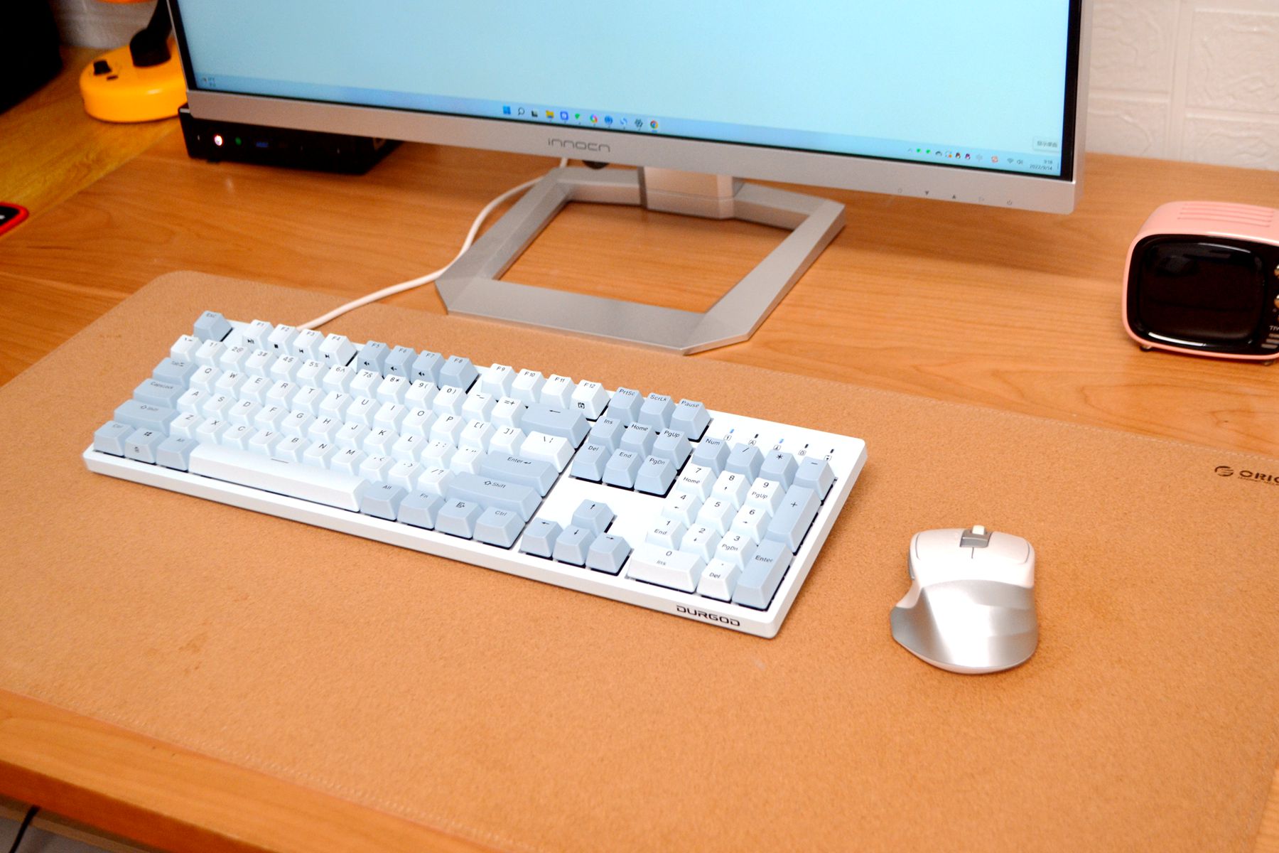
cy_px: 426
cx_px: 640
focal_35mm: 48
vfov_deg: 28.1
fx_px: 1705
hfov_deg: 41.1
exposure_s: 1/60
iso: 500
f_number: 4.8
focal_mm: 32
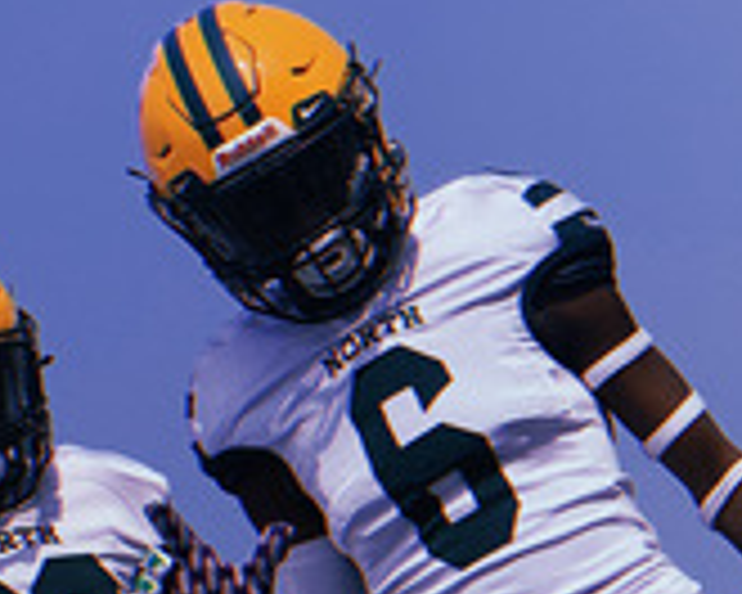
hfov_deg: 14.6
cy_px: 657
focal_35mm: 131
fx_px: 2877
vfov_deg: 11.6
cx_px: 630
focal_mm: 4.25
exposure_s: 1/3650
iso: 25
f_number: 1.8
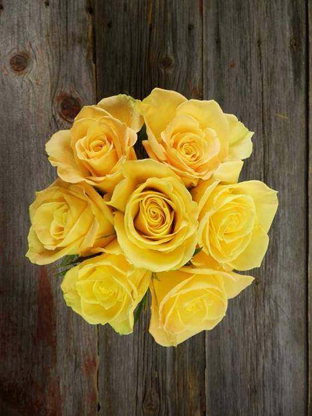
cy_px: 208
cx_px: 156
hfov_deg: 58.9
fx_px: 276
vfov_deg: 73.9
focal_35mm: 23
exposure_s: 1/30
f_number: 3.4
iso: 320
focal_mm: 4
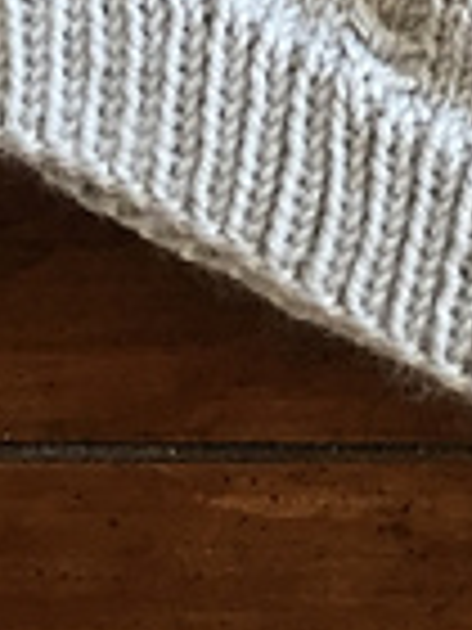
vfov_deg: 16.8
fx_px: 2018
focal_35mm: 111
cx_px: 609
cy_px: -162
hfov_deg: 12.9
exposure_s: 1/30
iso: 32
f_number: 2.4
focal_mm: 3.3
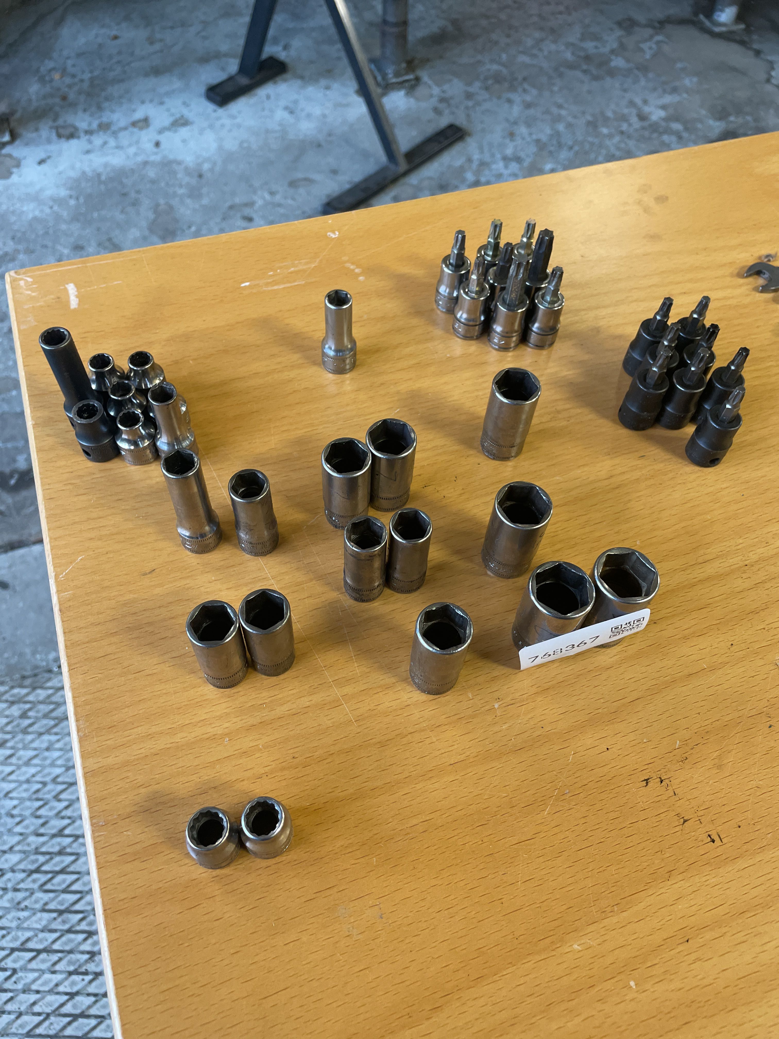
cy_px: 520
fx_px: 780
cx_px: 390
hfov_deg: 53.1
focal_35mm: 26
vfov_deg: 67.3
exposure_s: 1/50
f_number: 1.6
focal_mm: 4.2
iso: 160
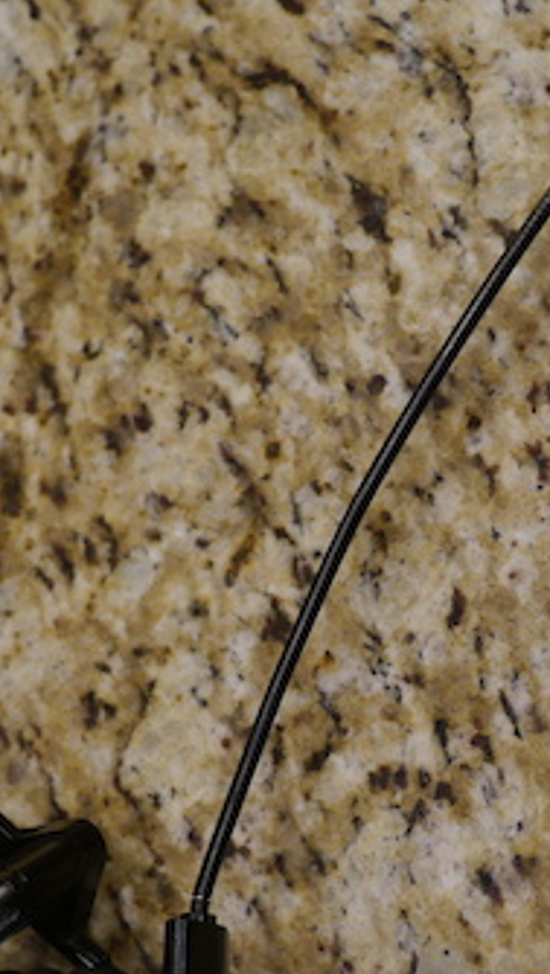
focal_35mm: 104
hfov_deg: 11.6
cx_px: 413
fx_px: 2690
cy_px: 730
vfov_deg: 20.4
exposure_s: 1/60
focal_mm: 20
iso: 250
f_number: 1.7
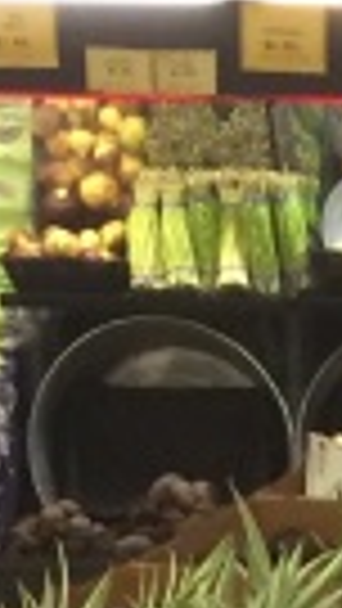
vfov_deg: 8.2
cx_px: 1004
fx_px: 3996
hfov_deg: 4.7
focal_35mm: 248
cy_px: 1311
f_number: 2.2
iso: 64
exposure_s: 1/30
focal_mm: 4.12
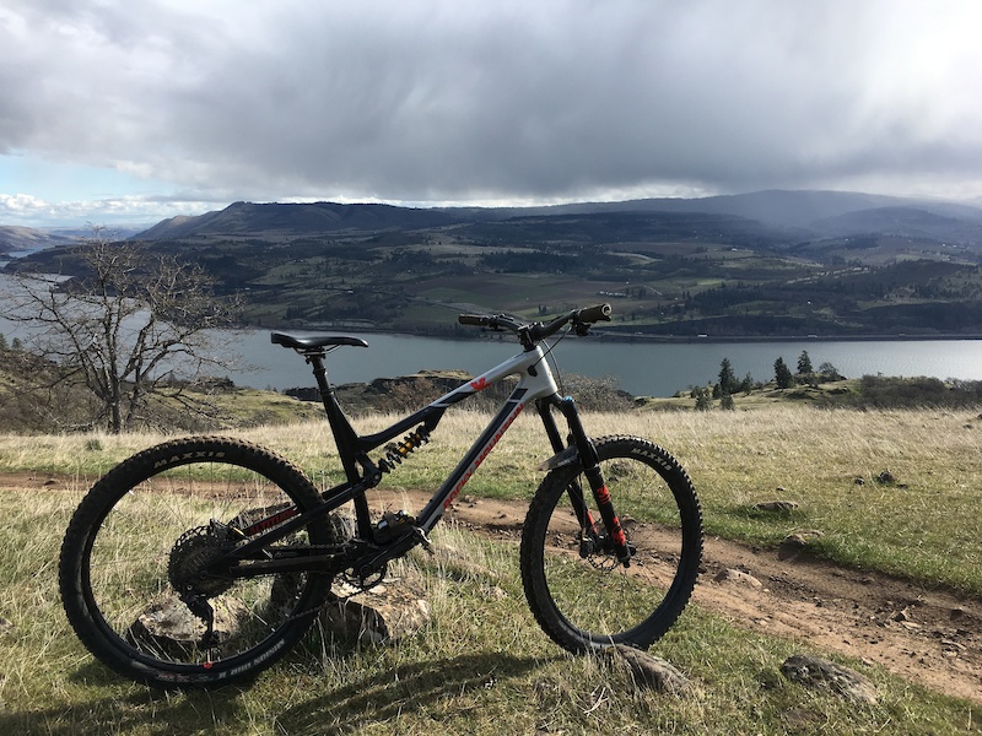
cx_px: 491
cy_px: 368
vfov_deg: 48.2
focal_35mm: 29
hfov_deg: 61.7
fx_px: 823
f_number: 2.2
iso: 25
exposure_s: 1/1166
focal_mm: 4.15
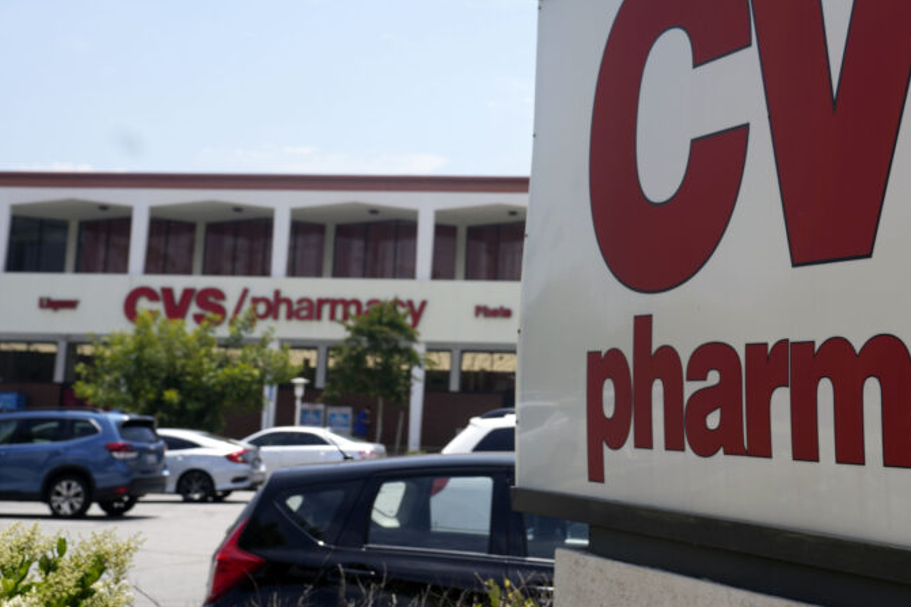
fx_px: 1467
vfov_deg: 23.1
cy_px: 147
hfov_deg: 33.8
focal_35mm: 58
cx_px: 680
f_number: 5
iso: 100
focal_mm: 38
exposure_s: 1/500
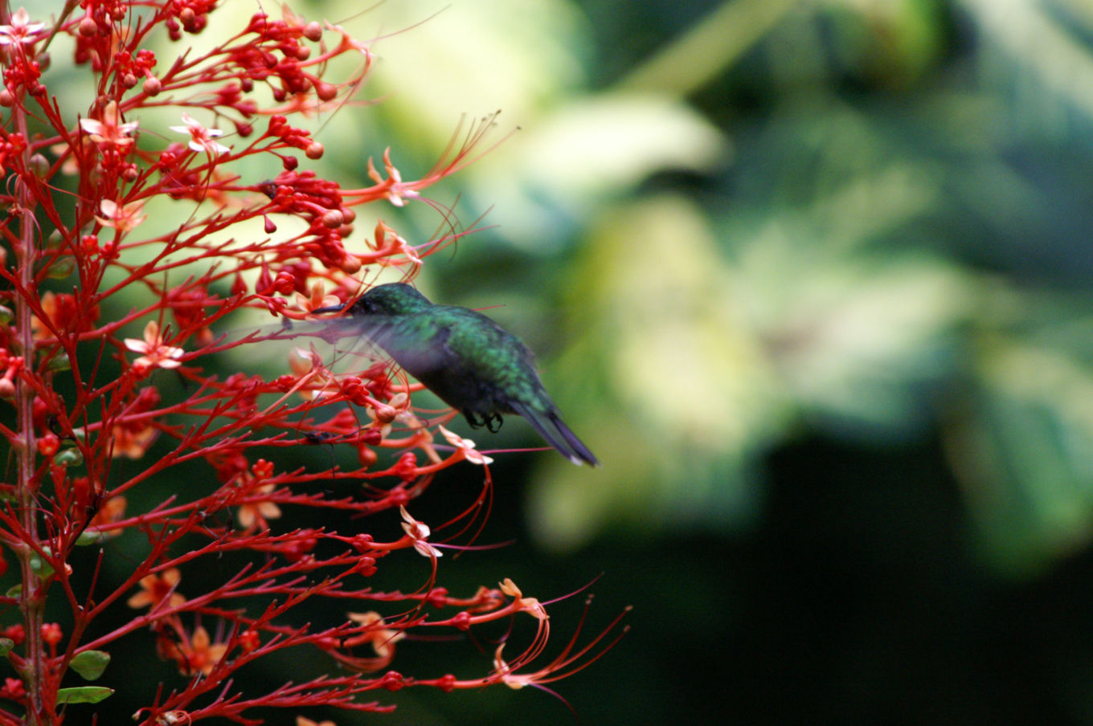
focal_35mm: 345
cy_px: 363
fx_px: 10464
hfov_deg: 6.0
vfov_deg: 4.0
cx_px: 546
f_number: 6.3
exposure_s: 1/320
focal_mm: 230
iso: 1600
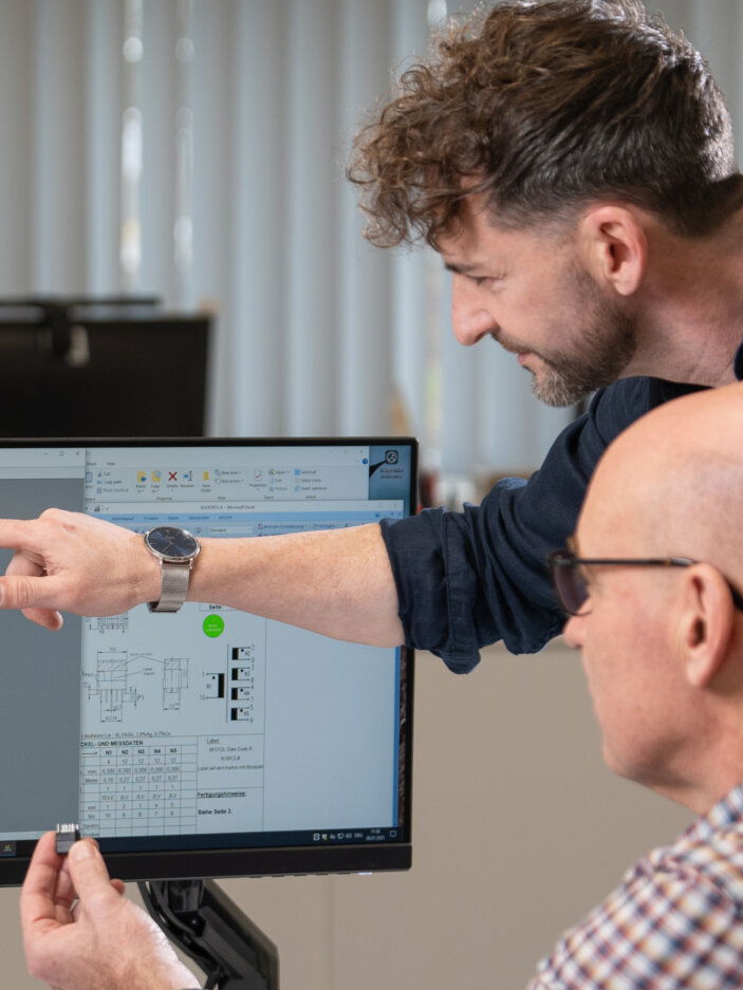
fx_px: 4435
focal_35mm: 155
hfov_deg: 9.6
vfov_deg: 12.7
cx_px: 321
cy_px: 848
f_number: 2.8
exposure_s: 1/200
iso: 400
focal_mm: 59
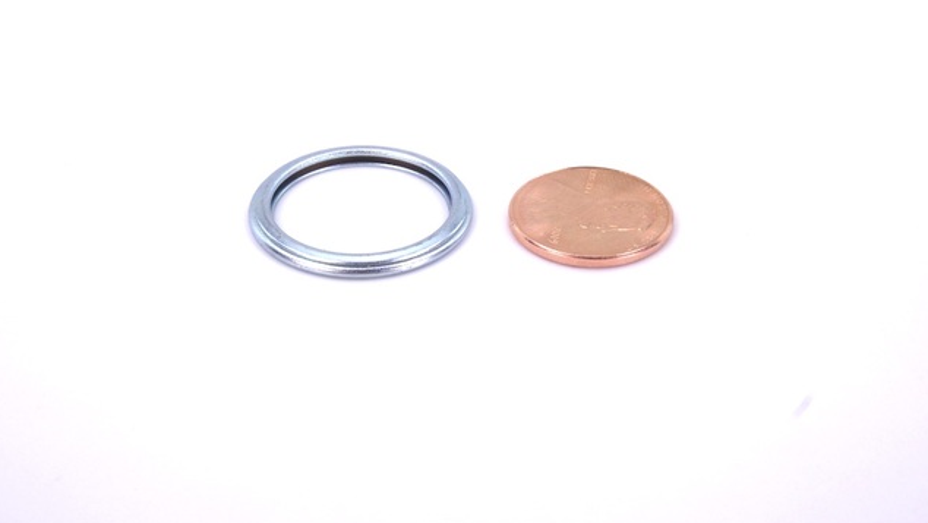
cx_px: 463
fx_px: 2166
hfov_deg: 24.2
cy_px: 182
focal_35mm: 88
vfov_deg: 13.7
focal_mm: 40
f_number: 20
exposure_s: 1/60
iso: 200
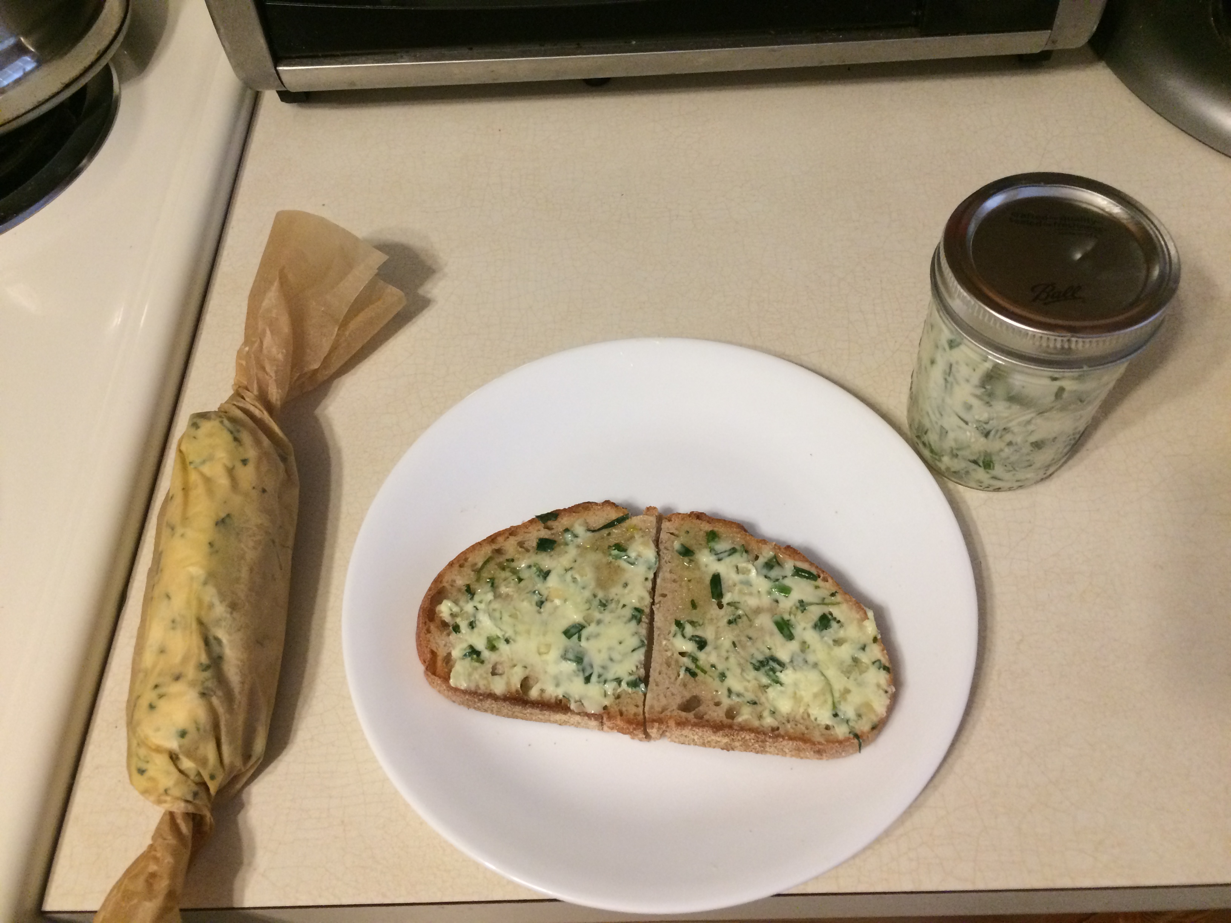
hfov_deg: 61.7
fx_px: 1031
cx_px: 616
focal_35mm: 29
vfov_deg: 48.2
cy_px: 462
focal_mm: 4.15
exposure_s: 1/30
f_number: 2.2
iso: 200
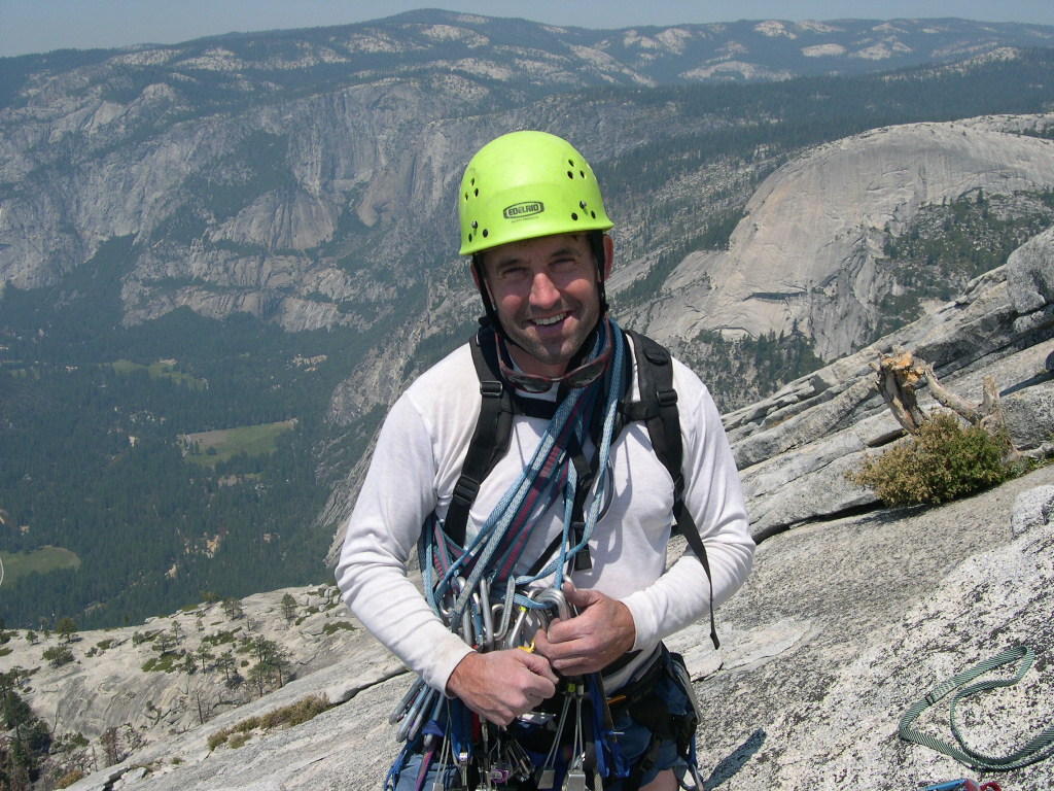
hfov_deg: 49.0
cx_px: 527
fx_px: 1157
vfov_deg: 37.7
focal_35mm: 38
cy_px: 396
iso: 100
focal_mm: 8
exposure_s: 1/299
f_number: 7.6
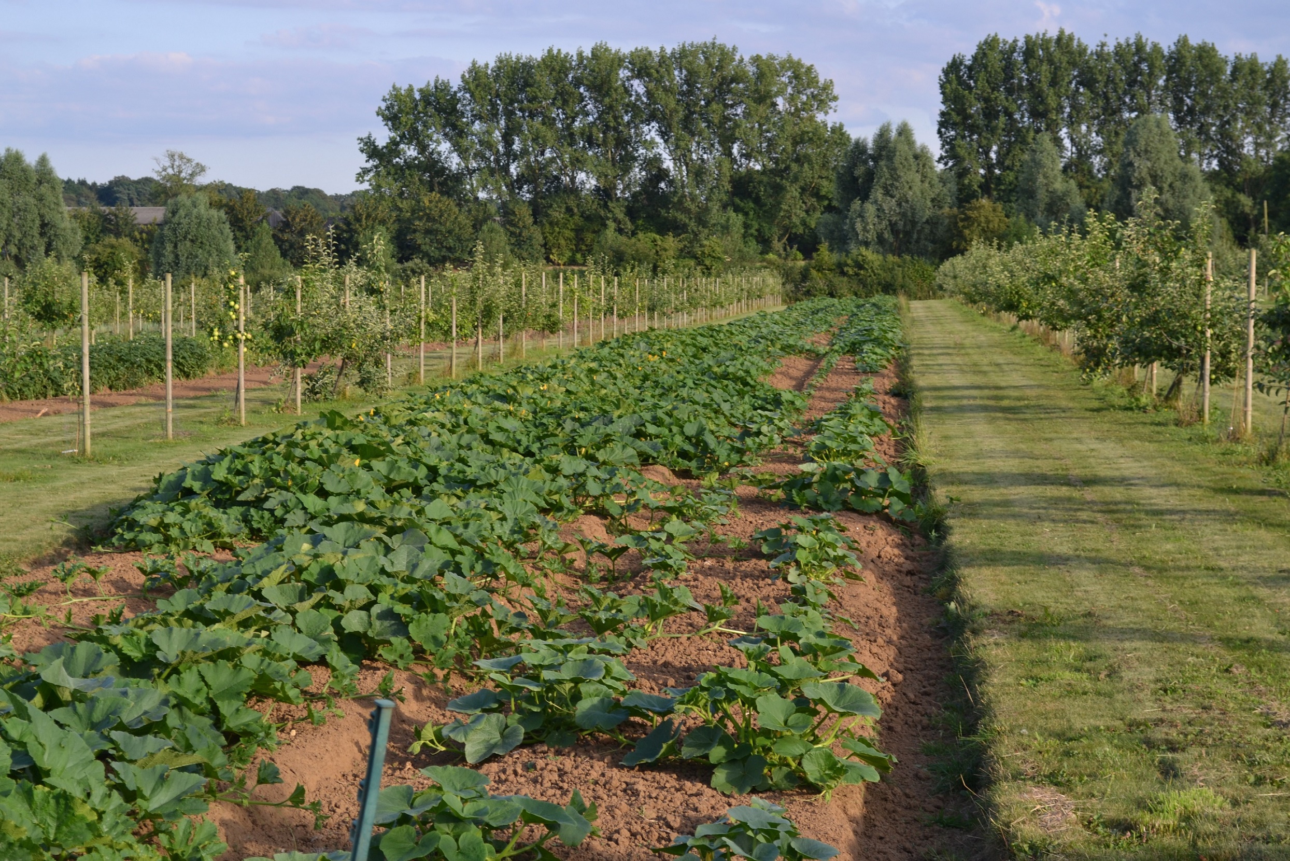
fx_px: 2580
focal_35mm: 72
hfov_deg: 28.1
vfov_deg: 18.9
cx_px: 645
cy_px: 430
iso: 125
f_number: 8
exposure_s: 1/125
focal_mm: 48
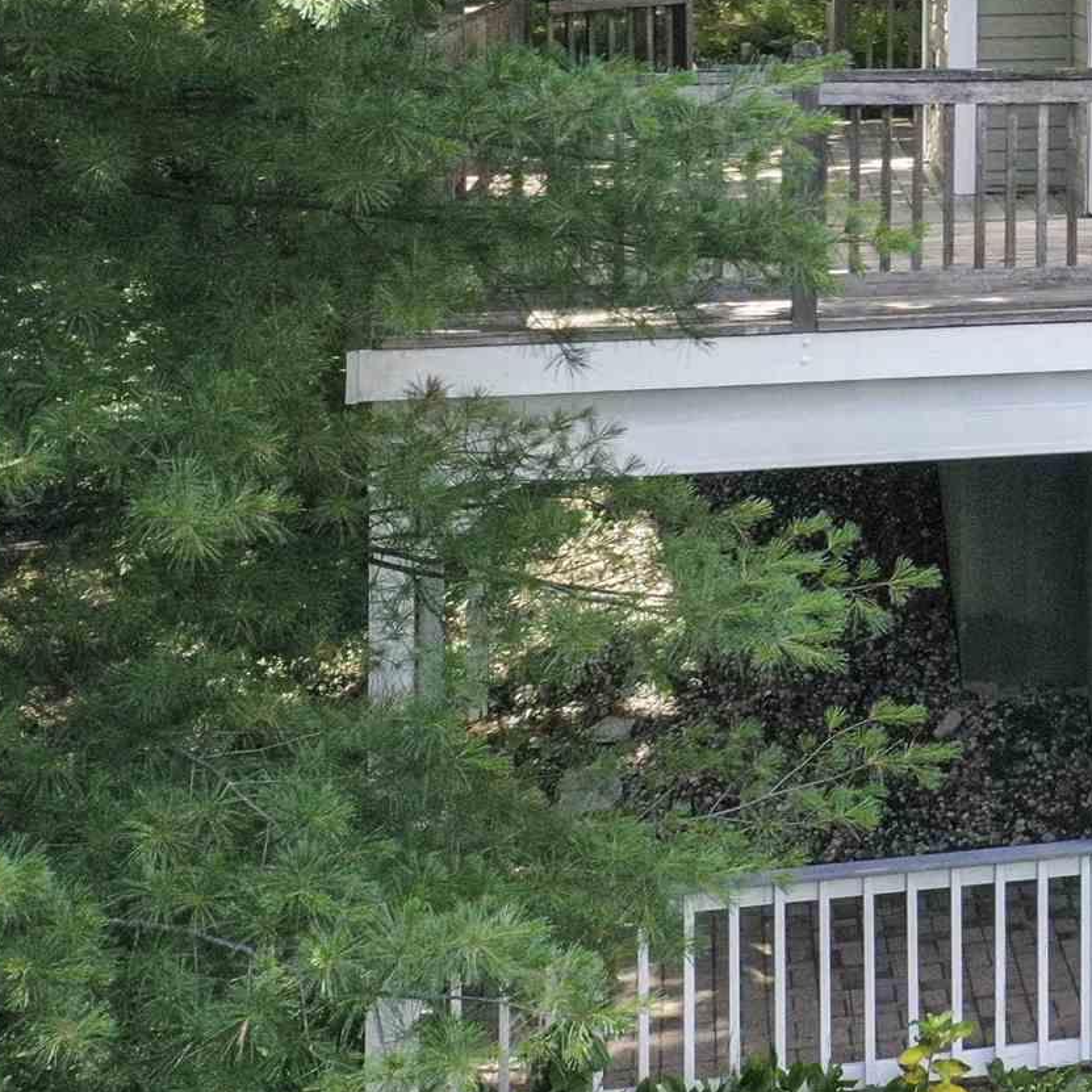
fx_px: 3141
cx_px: 1770
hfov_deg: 17.2
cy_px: -156
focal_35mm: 88
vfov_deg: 18.8
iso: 800
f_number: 5
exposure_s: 1/200
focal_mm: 10.26
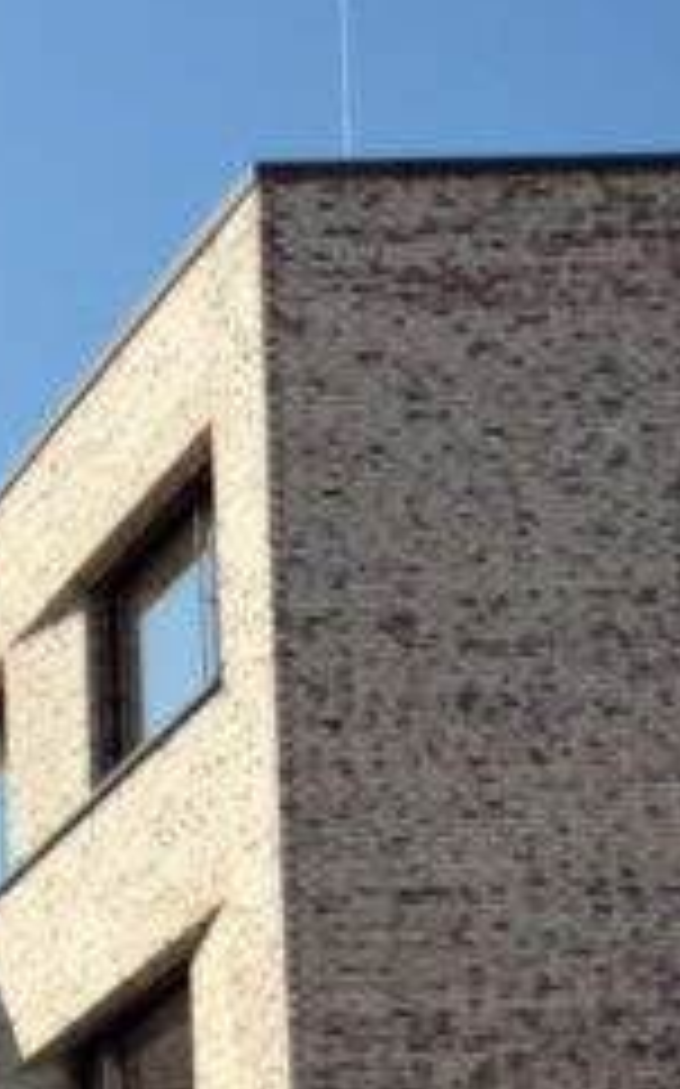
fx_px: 4601
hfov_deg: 7.4
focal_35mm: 155
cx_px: -1437
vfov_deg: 13.0
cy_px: 1436
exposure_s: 1/1000
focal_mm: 24
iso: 500
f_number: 4
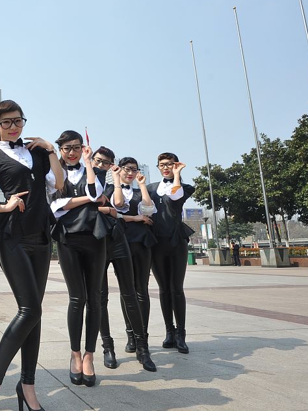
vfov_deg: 58.2
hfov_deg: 37.8
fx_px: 368
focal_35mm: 31
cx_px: -31
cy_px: 182
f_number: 8
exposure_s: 1/1250
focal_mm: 17
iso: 500
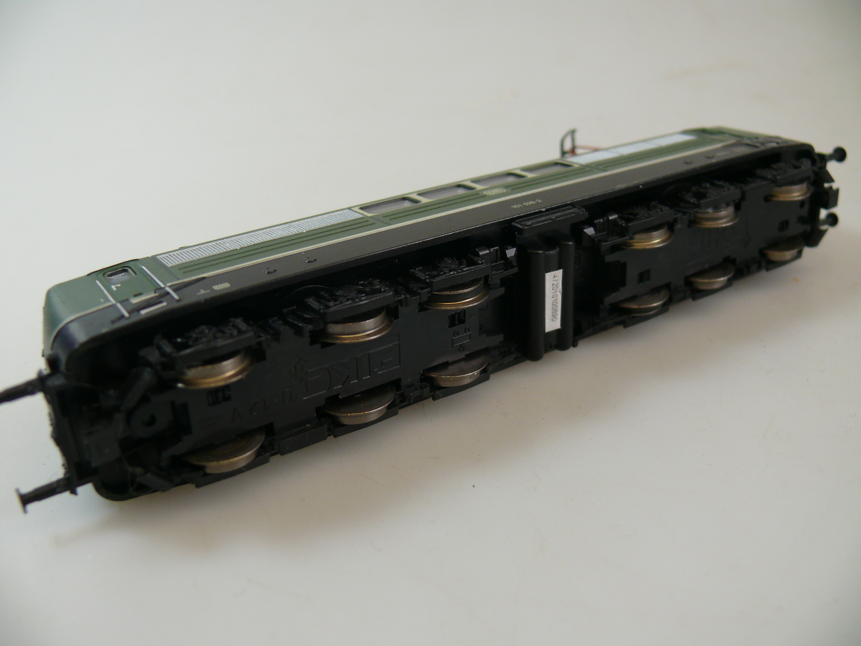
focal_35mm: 36
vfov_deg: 39.7
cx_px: 428
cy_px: 325
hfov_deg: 51.4
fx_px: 895
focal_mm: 7.4
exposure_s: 1/125
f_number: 2.8
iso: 100
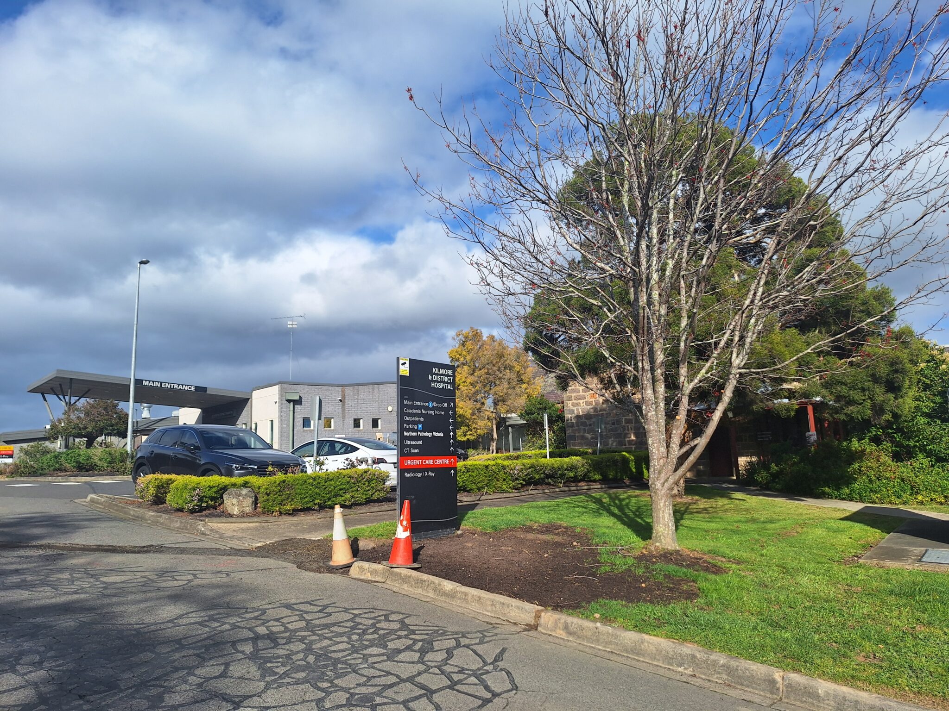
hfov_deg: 73.9
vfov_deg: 58.9
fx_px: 631
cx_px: 474
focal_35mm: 23
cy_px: 356
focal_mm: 5.54
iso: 40
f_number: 1.8
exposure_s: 1/2890
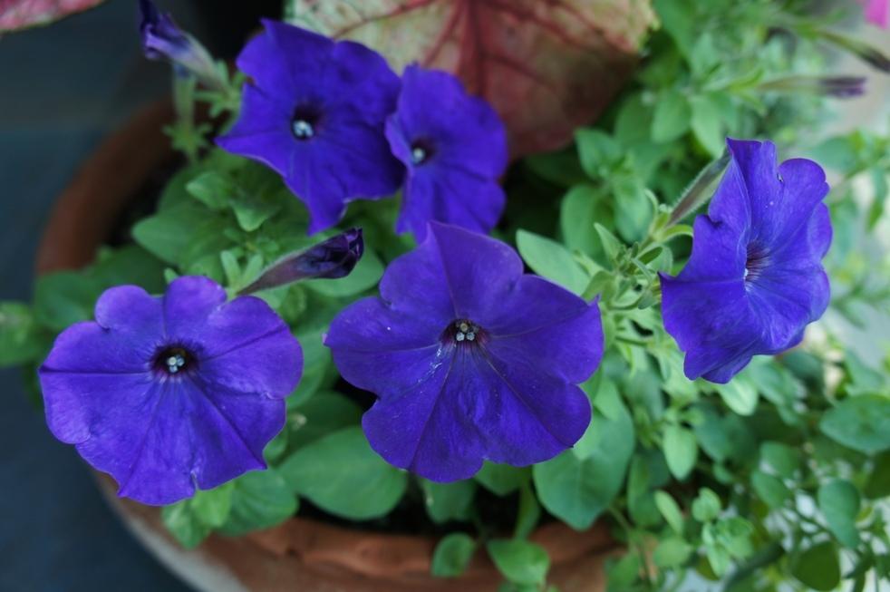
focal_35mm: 28
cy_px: 296
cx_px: 445
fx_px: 704
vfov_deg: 45.6
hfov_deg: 64.6
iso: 200
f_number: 4.5
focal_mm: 19
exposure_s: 1/80
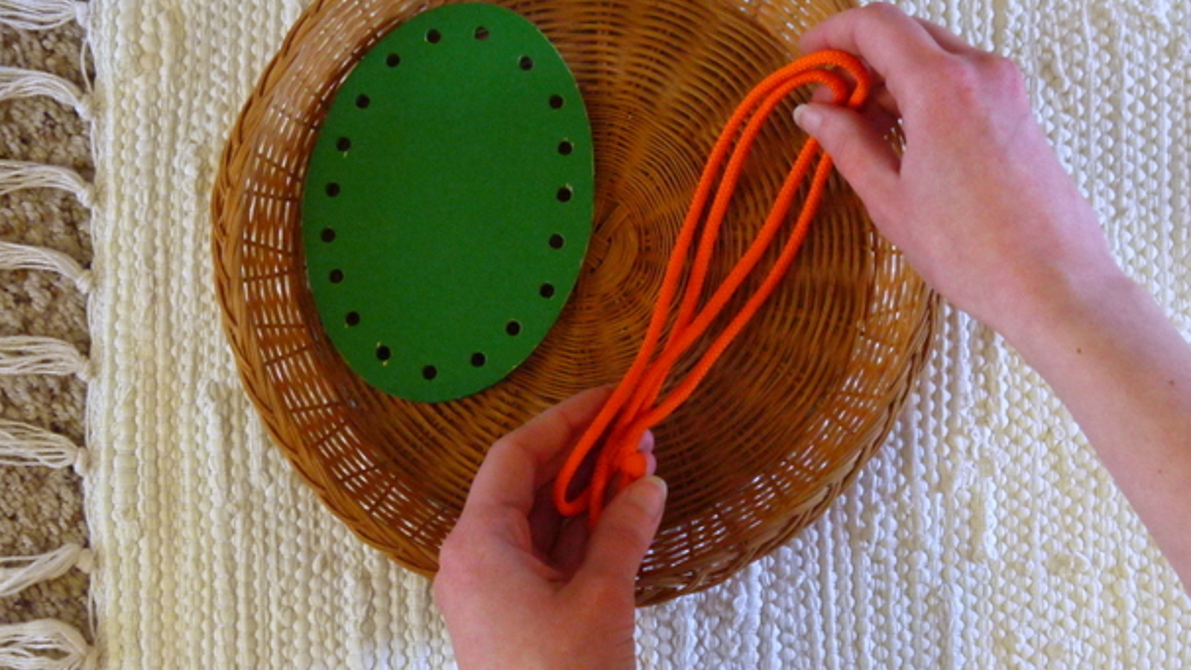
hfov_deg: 44.6
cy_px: 222
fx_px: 1453
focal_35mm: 46
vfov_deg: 25.8
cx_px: 609
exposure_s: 1/60
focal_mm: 20
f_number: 4.2
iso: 800
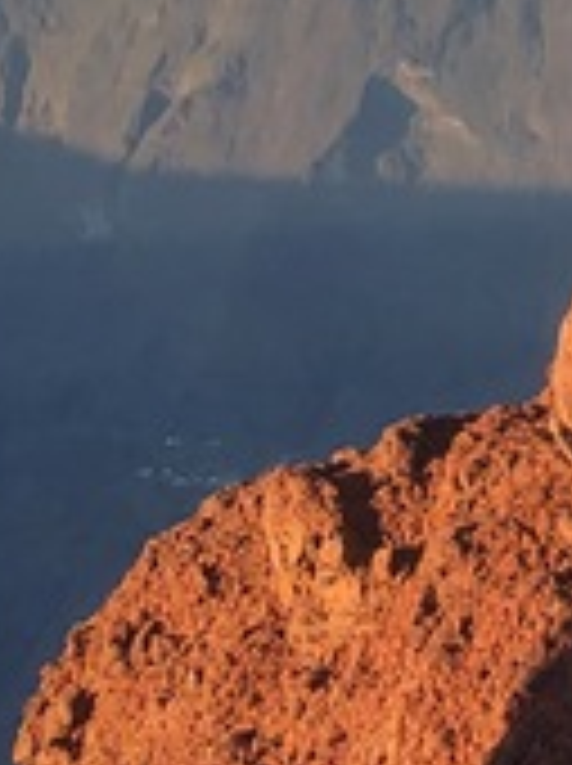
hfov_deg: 8.9
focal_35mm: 154
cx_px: 1221
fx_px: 3402
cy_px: -7
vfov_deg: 12.7
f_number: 1.8
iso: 20
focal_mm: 3.99
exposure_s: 1/564
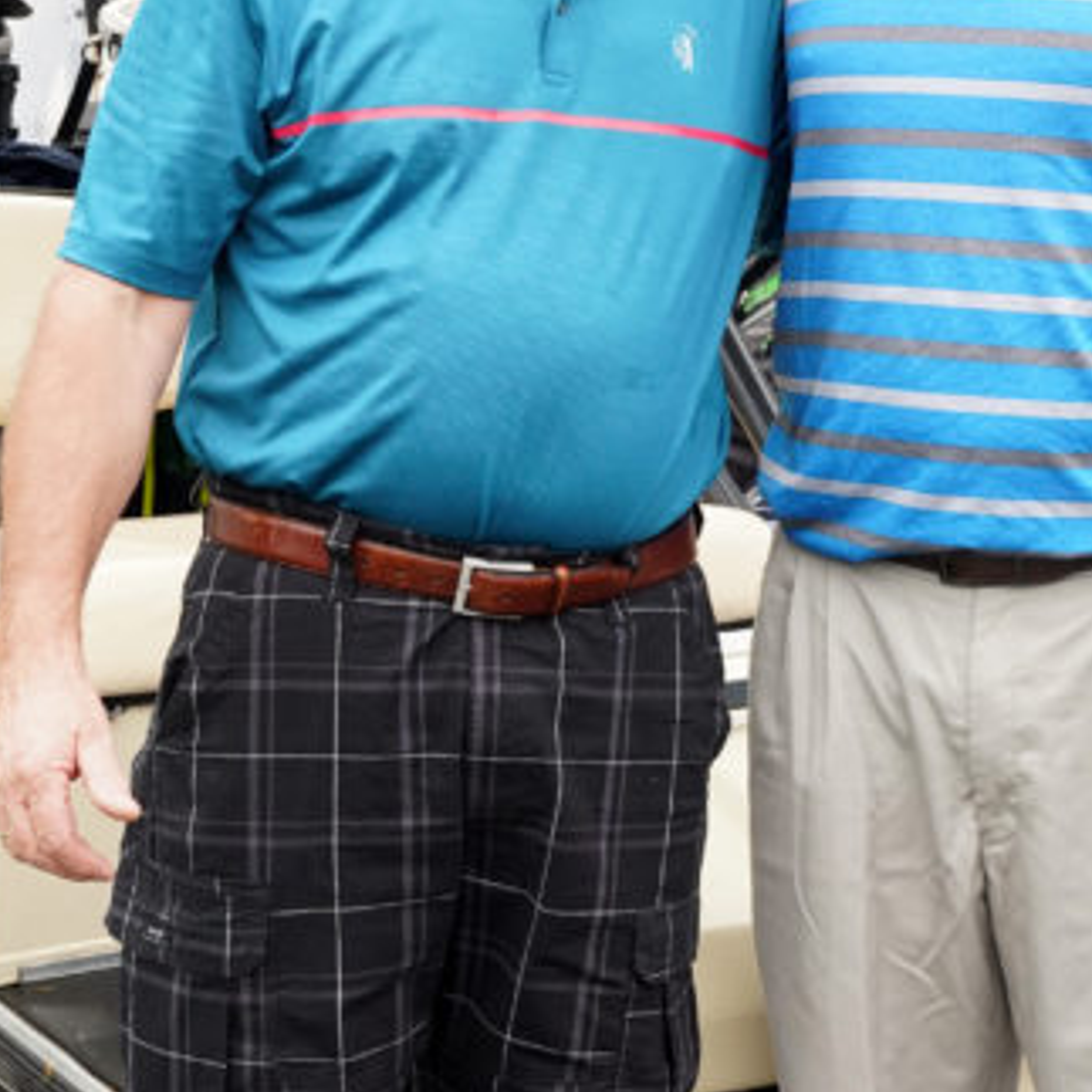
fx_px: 3176
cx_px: 732
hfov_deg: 19.4
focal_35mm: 89
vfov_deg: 19.5
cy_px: 480
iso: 1250
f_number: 8
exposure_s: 1/125
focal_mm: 33
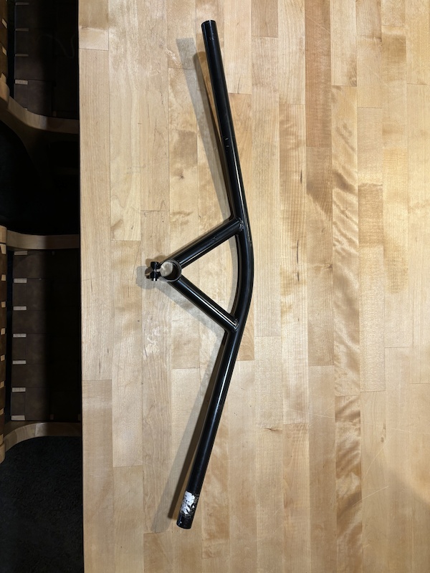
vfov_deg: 67.3
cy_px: 286
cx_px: 215
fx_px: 431
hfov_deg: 53.1
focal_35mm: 26
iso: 125
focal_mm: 5.96
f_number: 1.6
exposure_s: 1/60
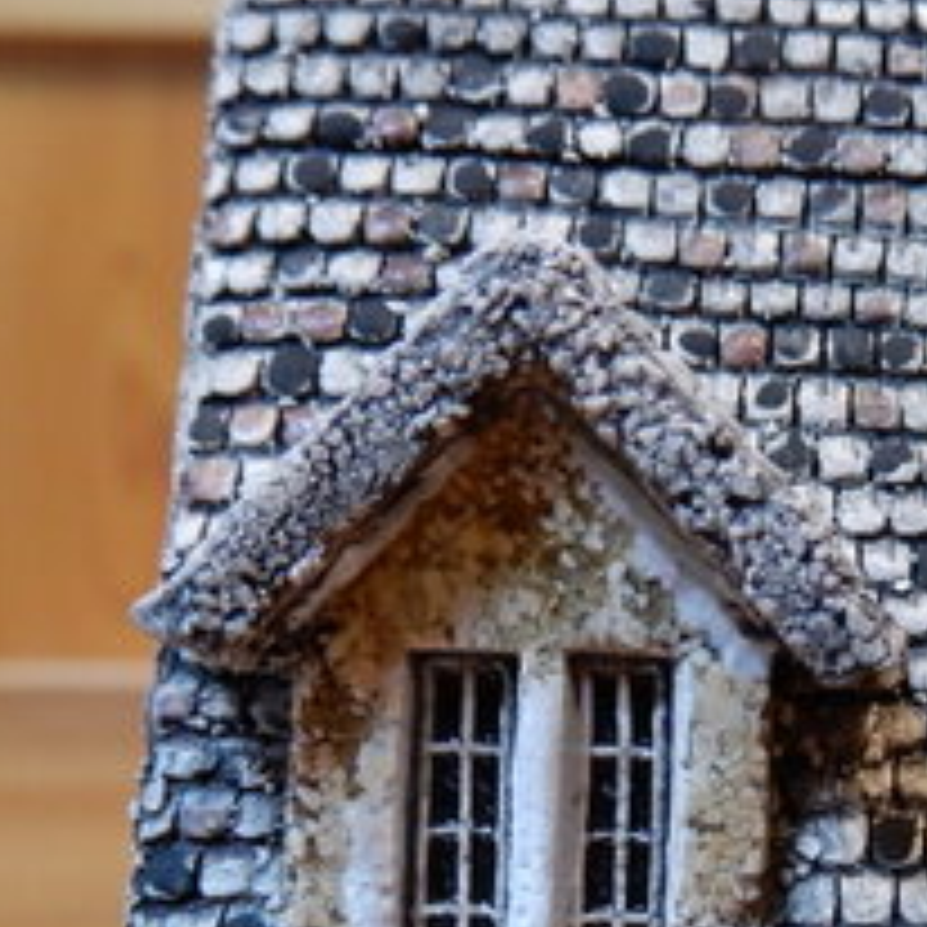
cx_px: 837
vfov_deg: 25.5
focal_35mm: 66
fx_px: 2000
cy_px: 792
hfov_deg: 25.3
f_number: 3.4
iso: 280
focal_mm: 4.3
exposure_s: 1/30
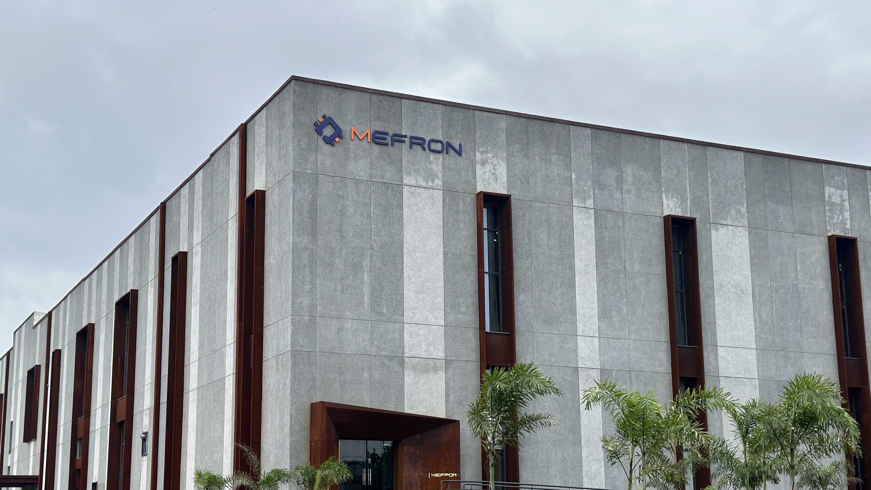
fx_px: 1224
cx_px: 431
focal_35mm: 53
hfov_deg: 39.2
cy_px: 285
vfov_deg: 22.6
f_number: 1.78
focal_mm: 6.86
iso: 100
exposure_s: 1/4367
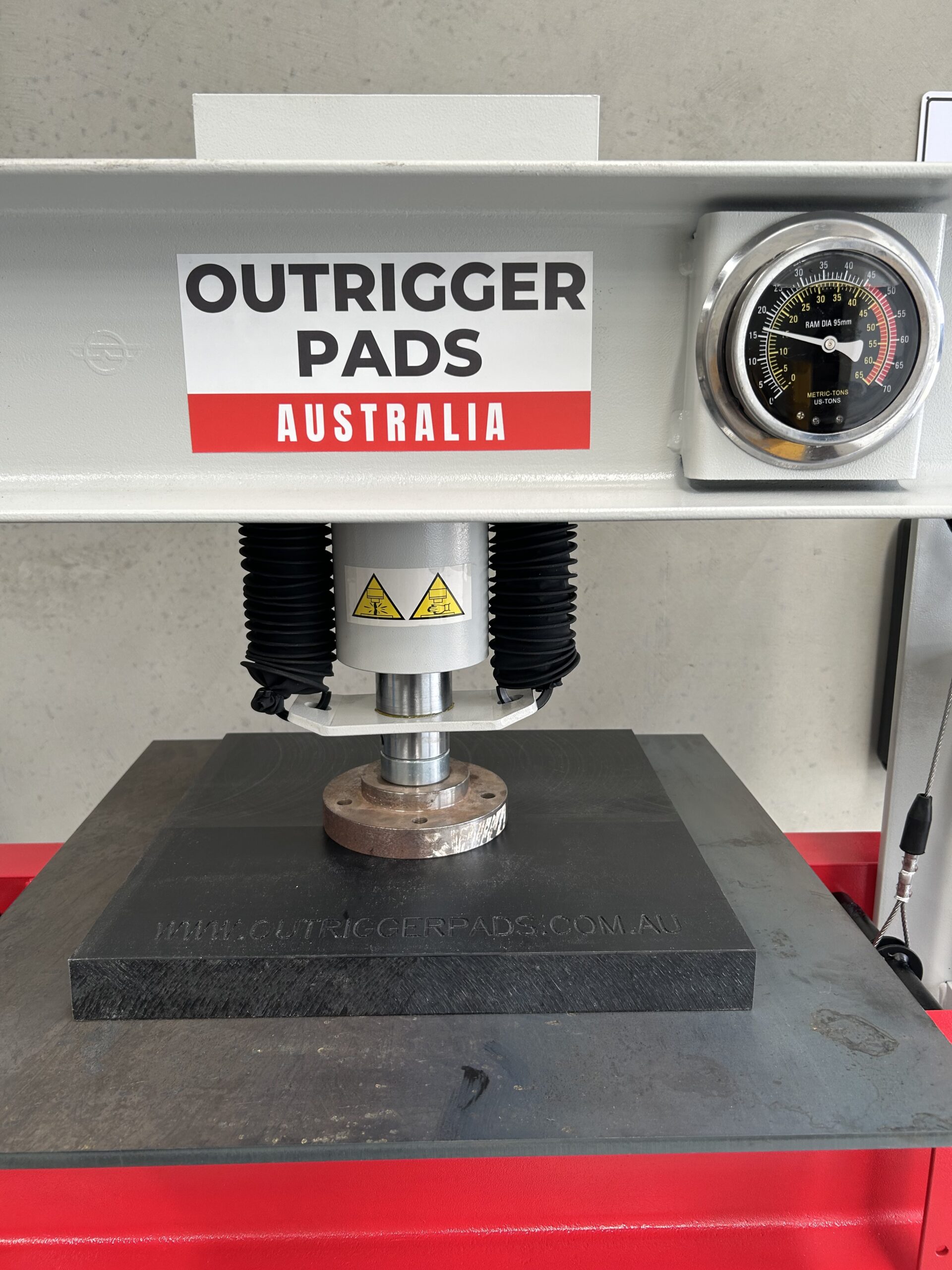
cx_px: 476
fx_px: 953
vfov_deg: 67.3
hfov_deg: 53.1
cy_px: 635
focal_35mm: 26
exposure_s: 1/121
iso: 50
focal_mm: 5.7
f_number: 1.5
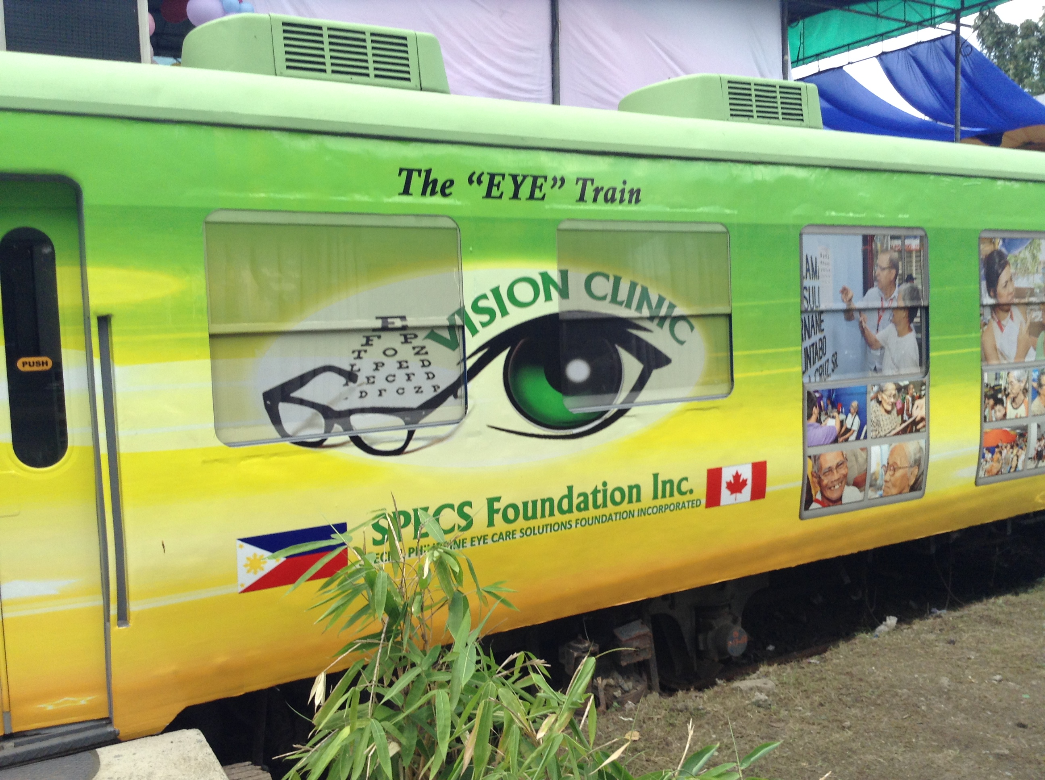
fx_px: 995
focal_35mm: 33
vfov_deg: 42.8
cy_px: 390
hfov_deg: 55.4
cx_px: 522
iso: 32
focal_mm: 3.3
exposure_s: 1/218
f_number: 2.4
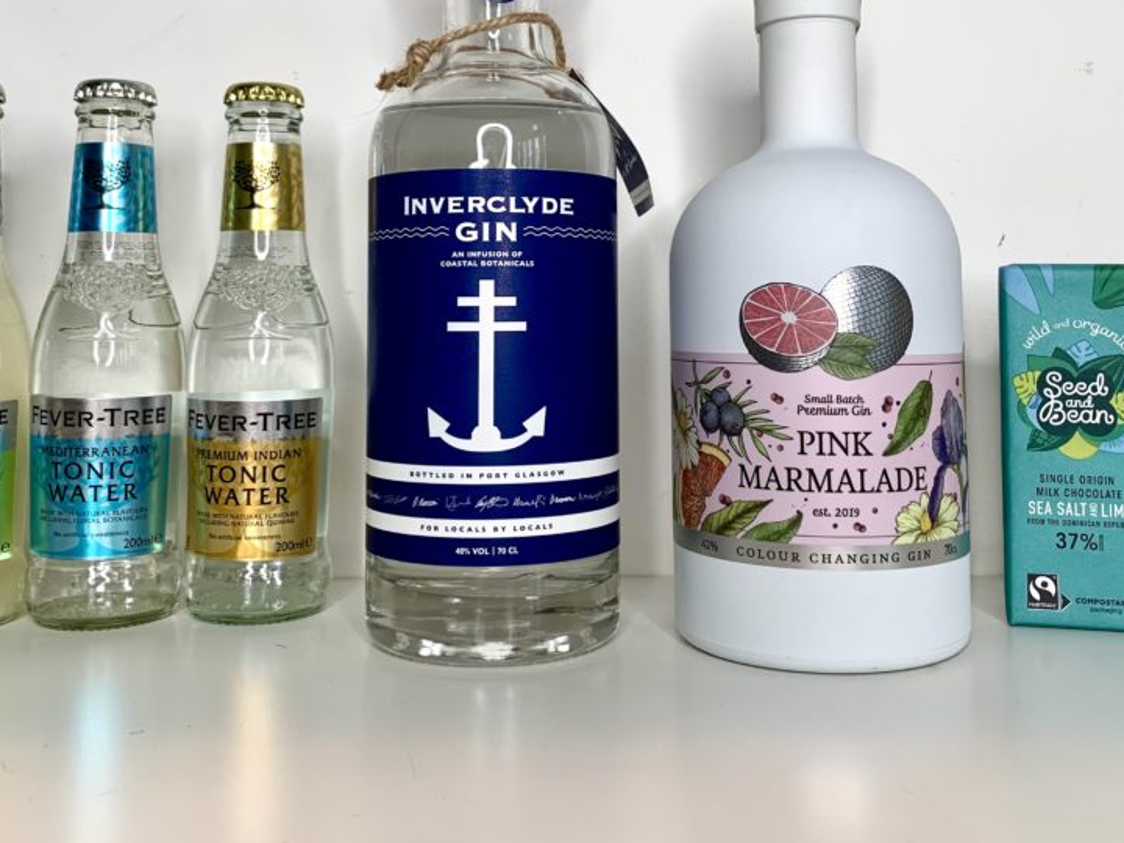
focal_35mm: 37
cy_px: 254
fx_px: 1201
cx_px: 585
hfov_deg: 50.1
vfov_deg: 38.1
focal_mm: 4.25
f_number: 1.8
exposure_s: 1/100
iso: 25
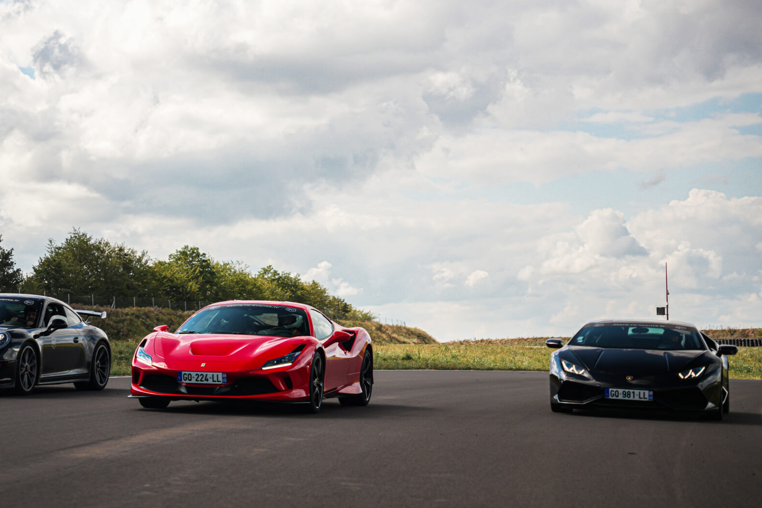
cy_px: 234
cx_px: 286
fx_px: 1079
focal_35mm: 51
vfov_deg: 26.5
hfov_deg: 38.6
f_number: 2.8
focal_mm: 26
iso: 100
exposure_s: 1/160
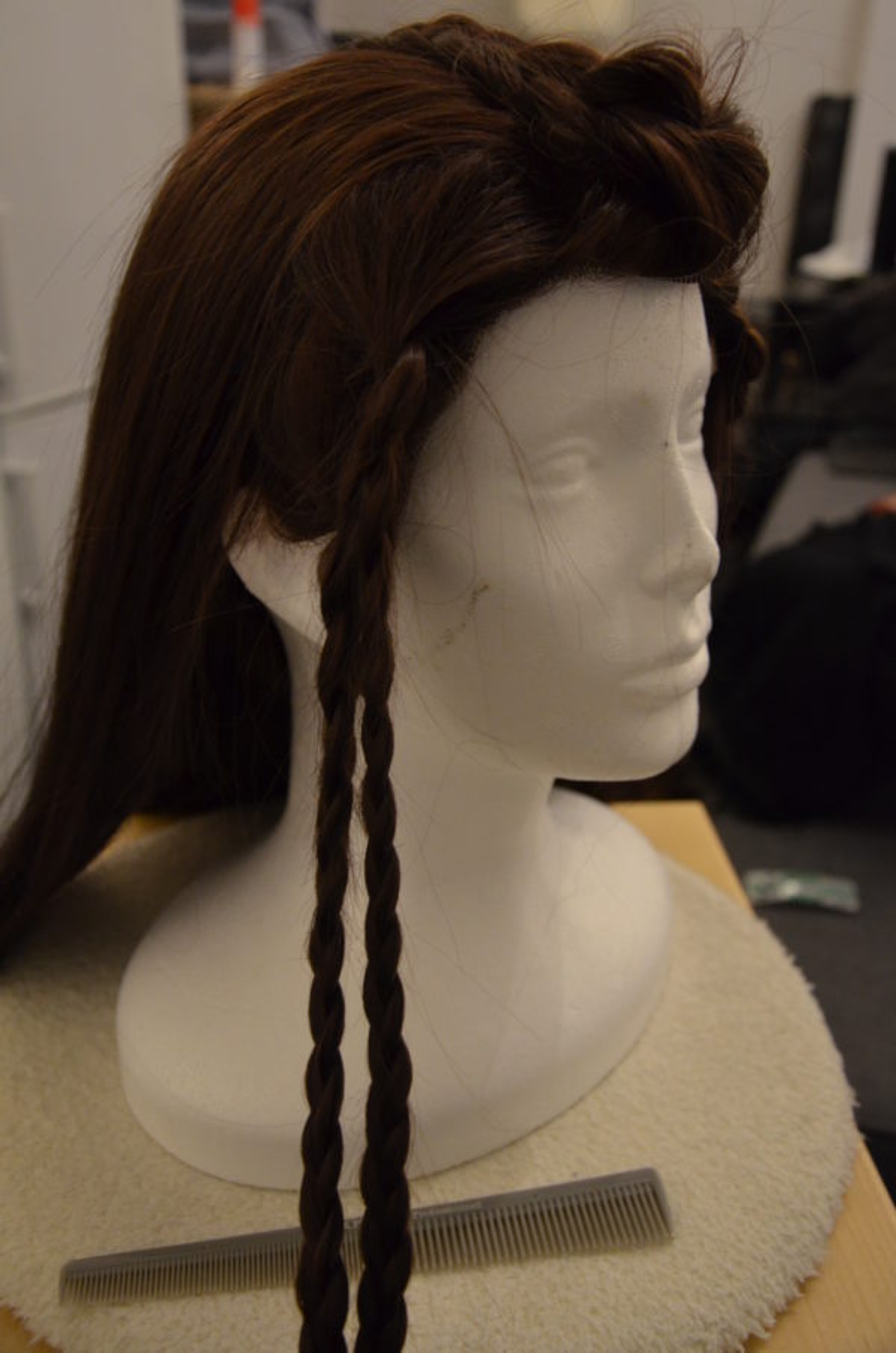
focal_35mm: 36
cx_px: 448
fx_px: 1350
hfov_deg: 36.7
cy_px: 676
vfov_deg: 53.2
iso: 1800
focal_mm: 24
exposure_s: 1/30
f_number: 3.8
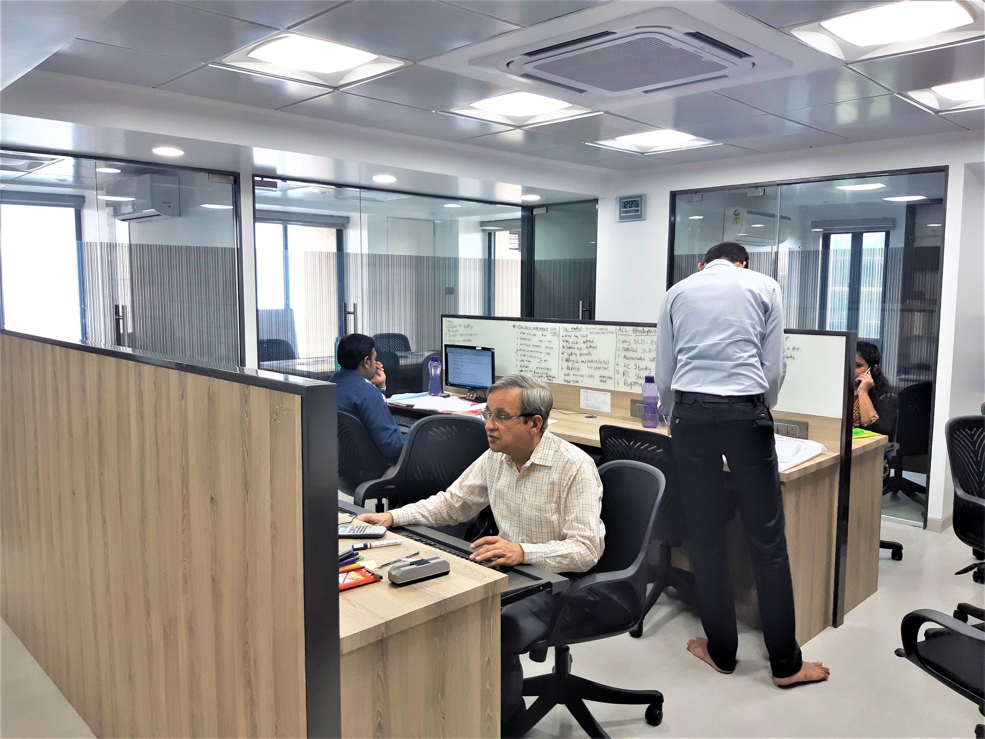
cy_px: 370
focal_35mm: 26
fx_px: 740
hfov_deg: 67.3
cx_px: 492
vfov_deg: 53.1
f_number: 1.7
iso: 64
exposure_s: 1/100
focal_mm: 3.93
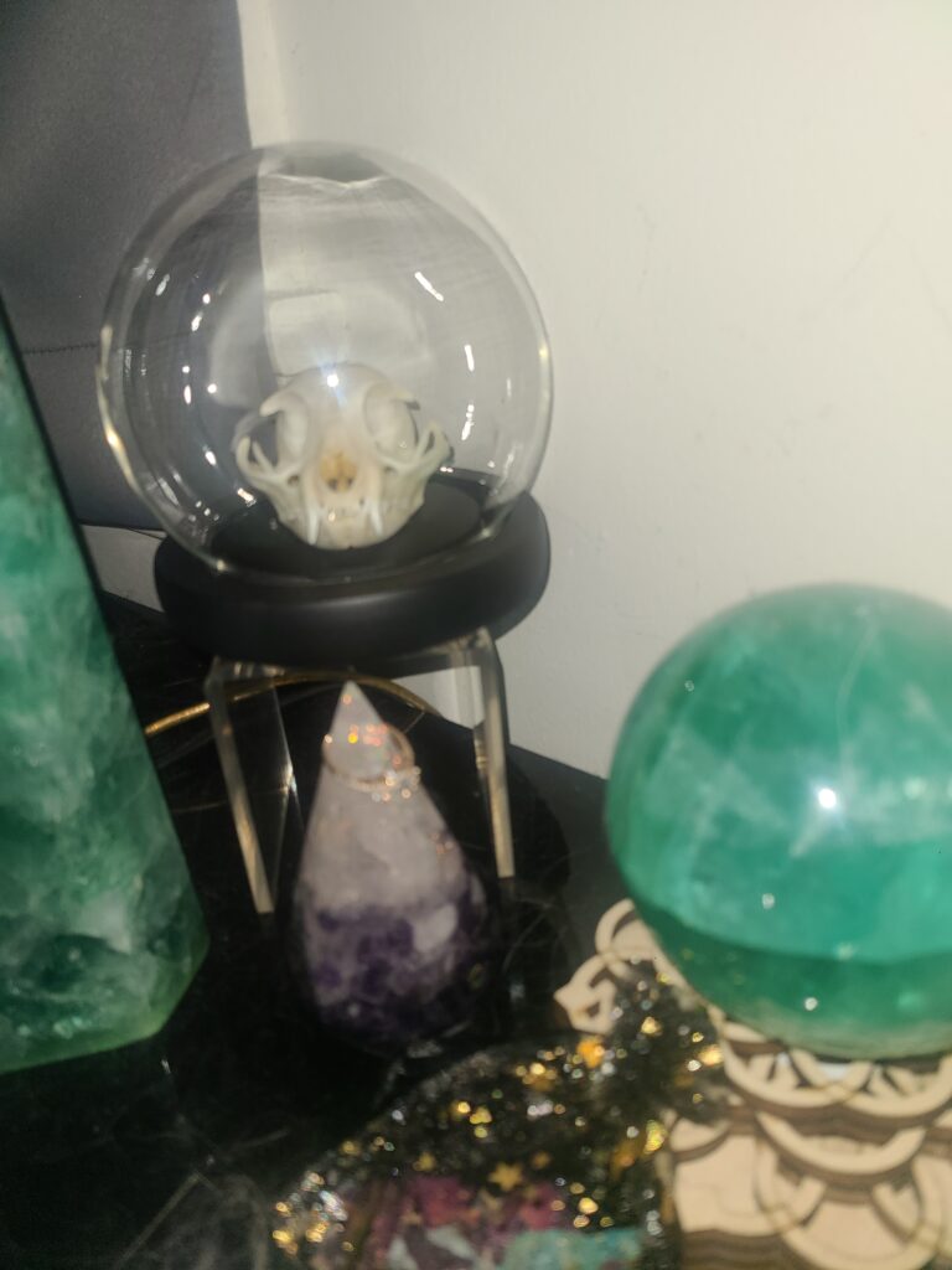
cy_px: 635
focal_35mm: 26
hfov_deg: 53.1
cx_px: 476
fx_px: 953
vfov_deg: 67.3
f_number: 1.8
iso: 40
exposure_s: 1/123
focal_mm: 5.4
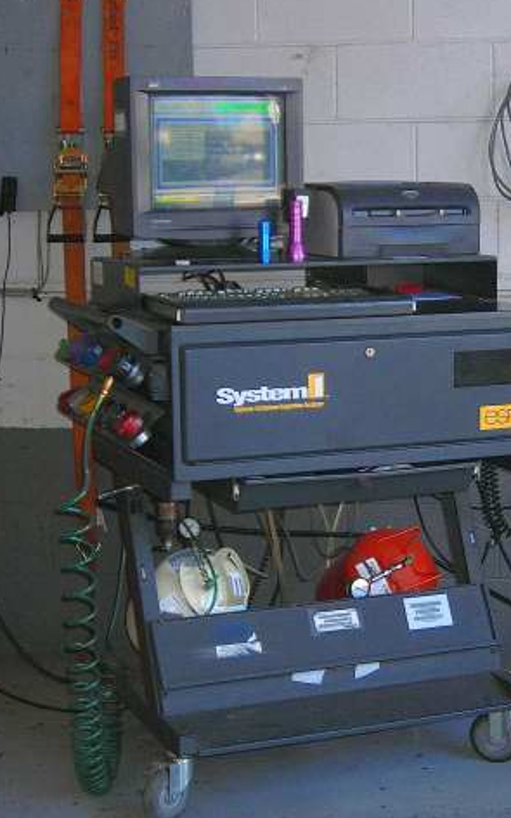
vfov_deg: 26.1
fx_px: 1760
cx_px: 449
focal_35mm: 79
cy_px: 404
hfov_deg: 16.3
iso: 95
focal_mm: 9.1
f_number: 3.6
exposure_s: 1/60.1
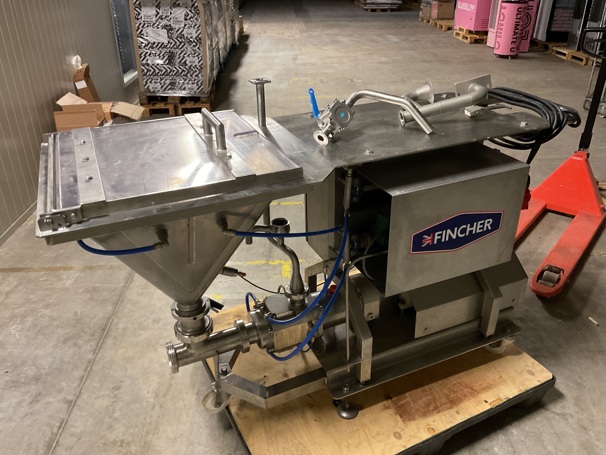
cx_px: 303
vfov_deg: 48.2
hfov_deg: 61.7
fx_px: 508
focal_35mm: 29
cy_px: 228
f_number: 1.8
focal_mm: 3
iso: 250
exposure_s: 1/33
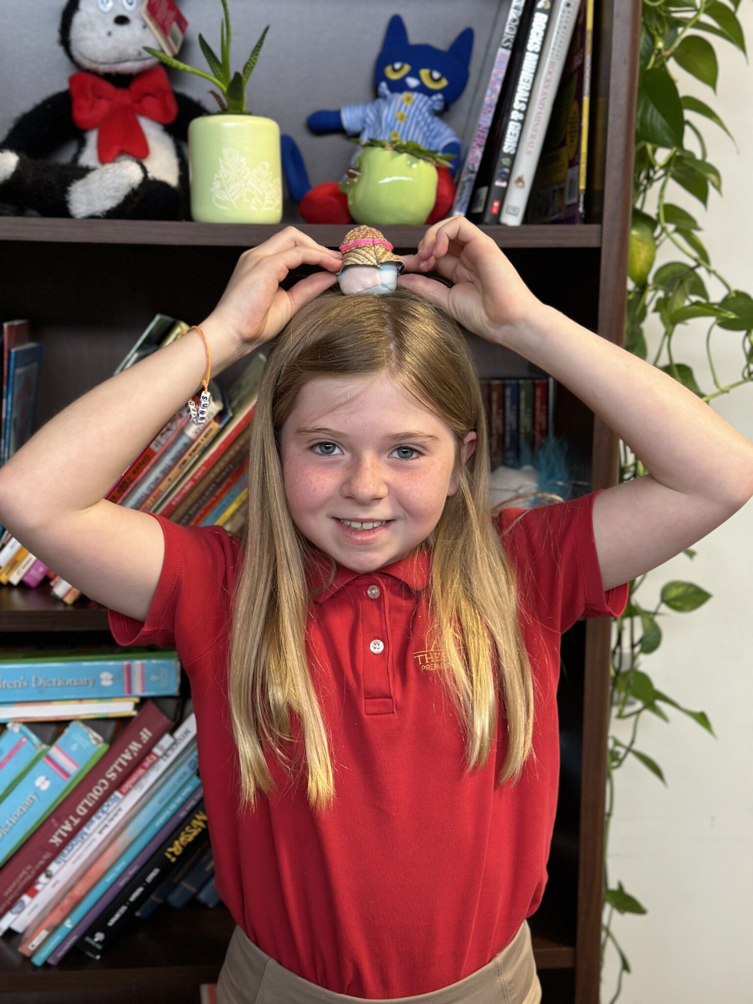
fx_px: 1392
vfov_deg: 39.7
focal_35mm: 48
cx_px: 376
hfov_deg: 30.3
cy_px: 502
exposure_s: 1/60
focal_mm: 6.86
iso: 160
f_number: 1.78
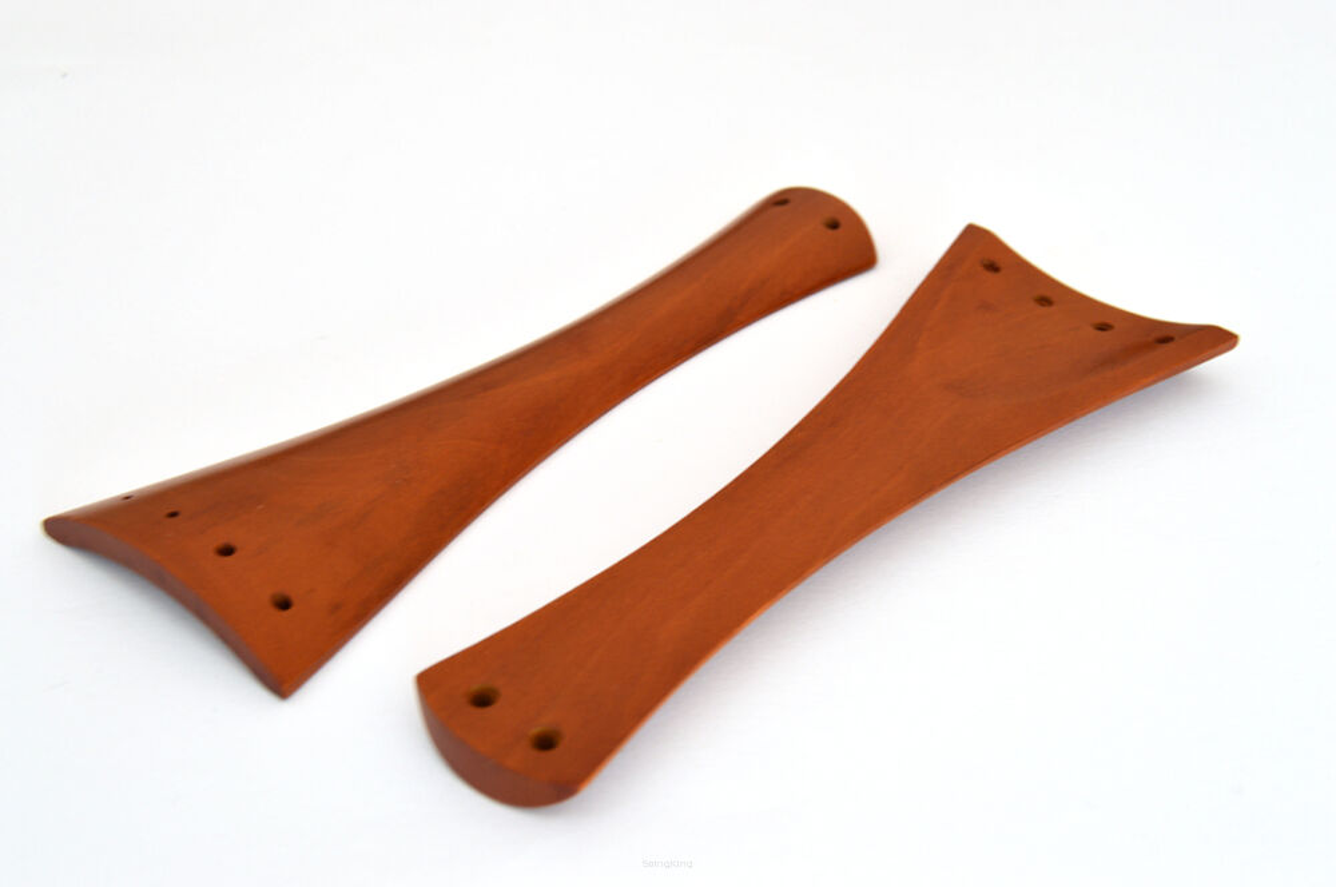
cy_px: 444
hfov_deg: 35.1
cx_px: 668
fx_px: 2113
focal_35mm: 57
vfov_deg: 23.7
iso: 200
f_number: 11
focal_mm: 38
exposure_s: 1/1.3
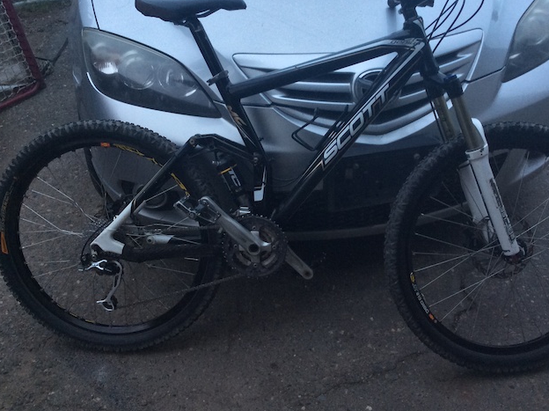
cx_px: 312
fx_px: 650
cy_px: 173
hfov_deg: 45.7
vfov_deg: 35.0
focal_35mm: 41
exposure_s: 1/24
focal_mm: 3.3
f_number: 2.4
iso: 64
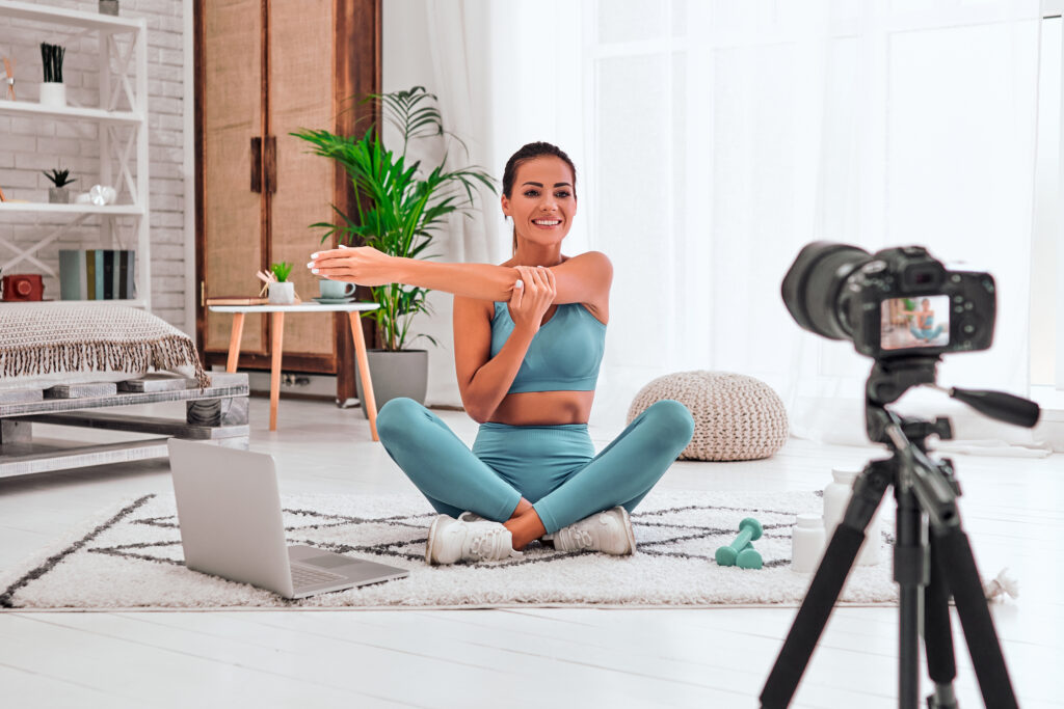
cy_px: 354
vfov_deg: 26.0
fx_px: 1537
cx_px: 532
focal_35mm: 52
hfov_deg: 38.2
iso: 400
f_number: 2.8
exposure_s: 1/125
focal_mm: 35
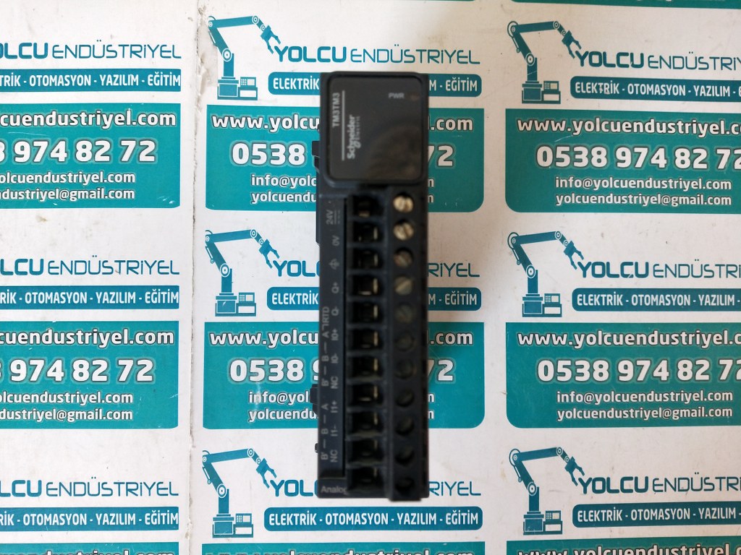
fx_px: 492
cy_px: 278
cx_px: 370
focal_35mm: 23
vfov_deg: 58.9
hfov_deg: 73.9
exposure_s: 1/50
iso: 64
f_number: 1.7
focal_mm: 3.99
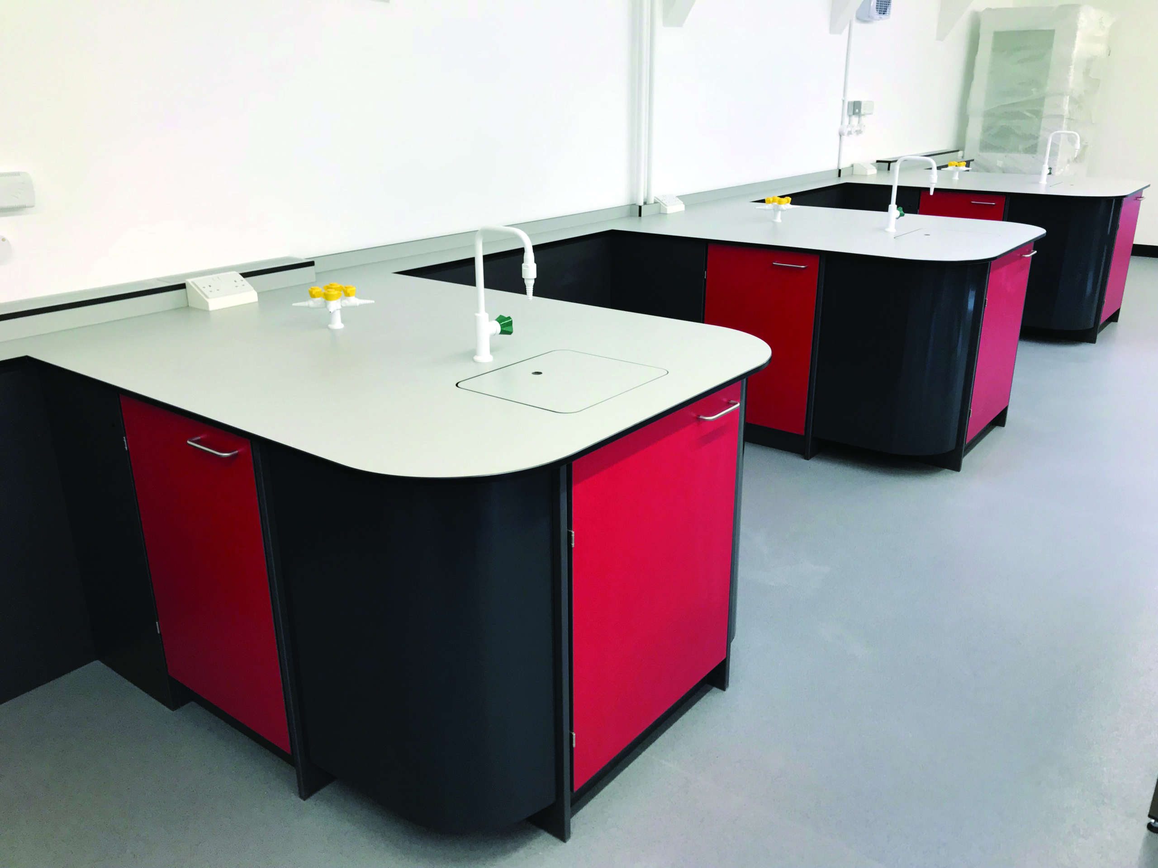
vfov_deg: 49.7
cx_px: 579
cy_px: 434
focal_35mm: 28
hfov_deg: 63.4
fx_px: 937
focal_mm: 3.99
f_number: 1.8
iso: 40
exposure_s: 1/100
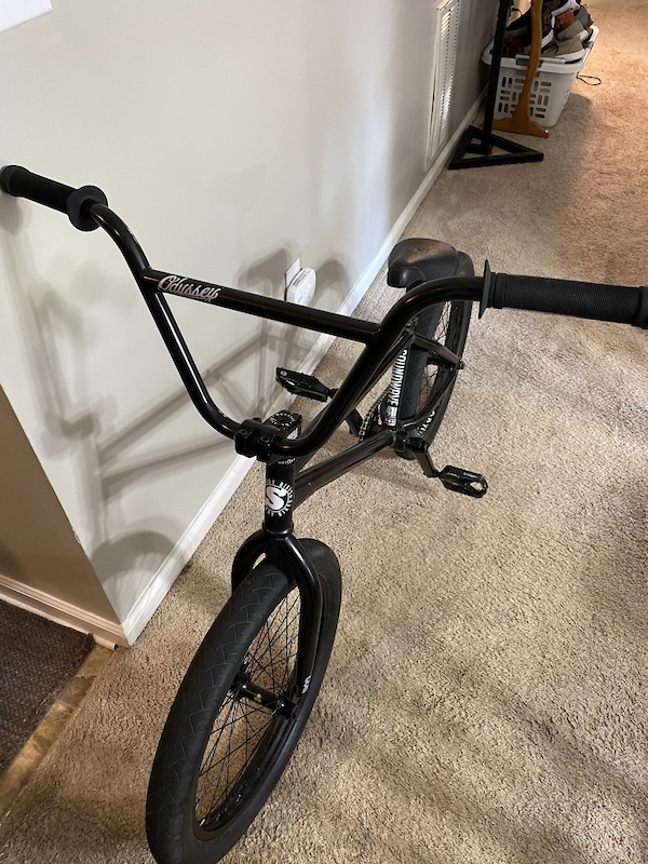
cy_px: 432
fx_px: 649
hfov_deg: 53.1
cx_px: 324
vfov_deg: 67.3
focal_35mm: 26
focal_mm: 4.25
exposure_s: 1/40
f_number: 1.8
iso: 500
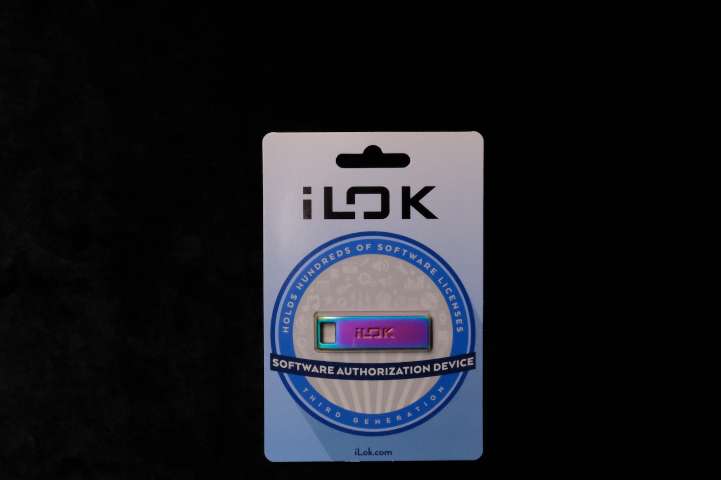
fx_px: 881
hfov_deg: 44.5
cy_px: 275
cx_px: 362
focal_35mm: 44
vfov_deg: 30.5
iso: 3200
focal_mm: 23
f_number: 10
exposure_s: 1/250
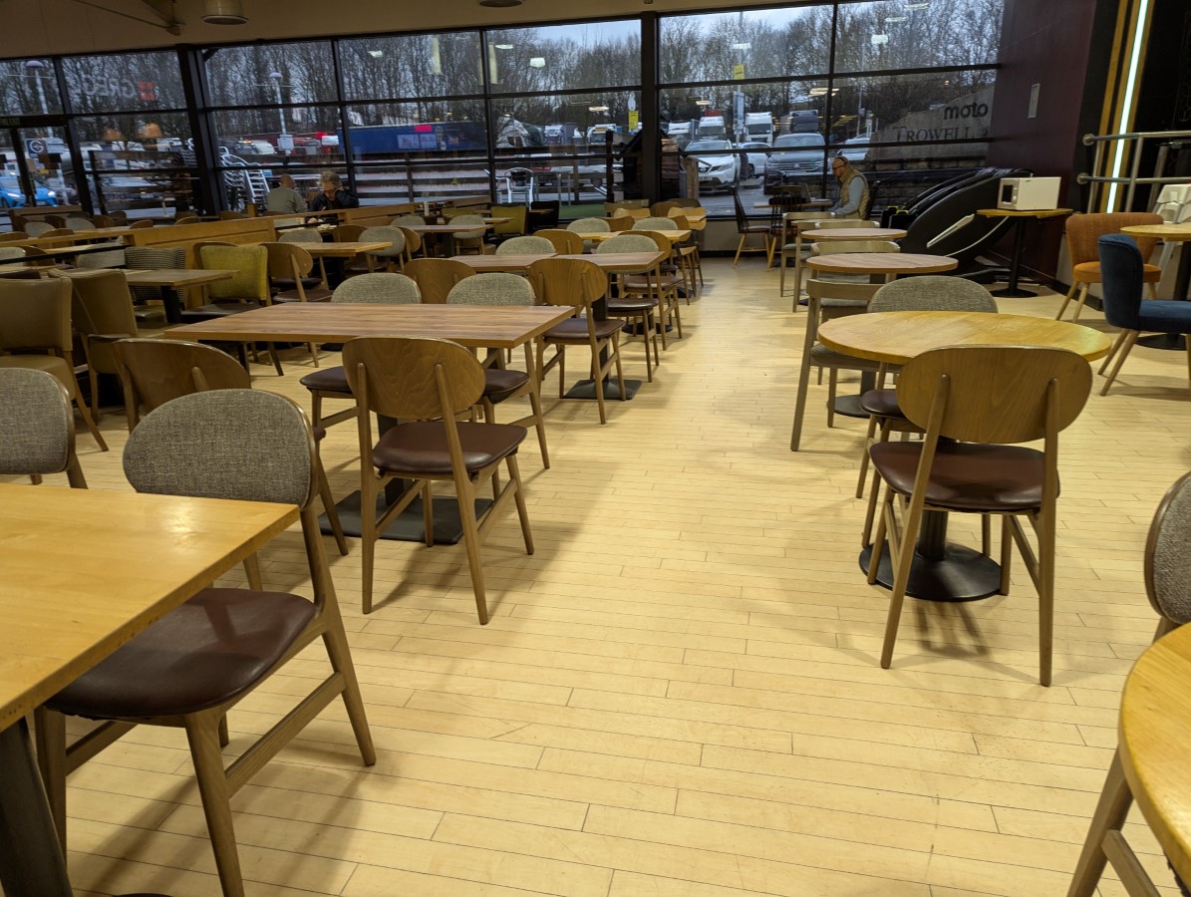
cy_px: 448
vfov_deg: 56.9
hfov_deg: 71.5
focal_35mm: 24
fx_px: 827
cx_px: 596
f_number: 1.85
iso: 103
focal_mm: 6.81
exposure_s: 1/100
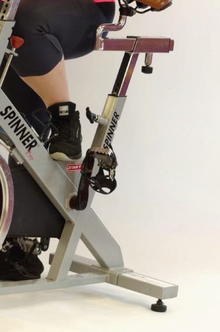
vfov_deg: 9.7
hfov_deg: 6.4
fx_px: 1952
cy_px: 48
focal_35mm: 212
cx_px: 25
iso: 400
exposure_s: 1/20
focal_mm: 70
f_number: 6.3
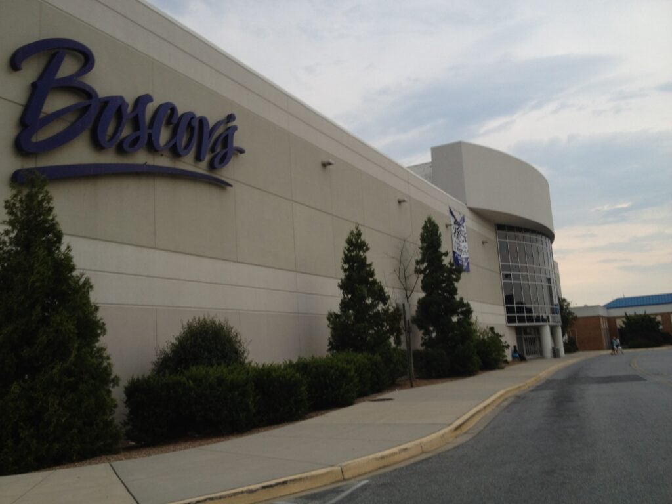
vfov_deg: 40.7
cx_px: 336
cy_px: 252
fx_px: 679
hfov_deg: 52.6
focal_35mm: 35
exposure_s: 1/136
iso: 64
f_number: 2.4
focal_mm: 4.28
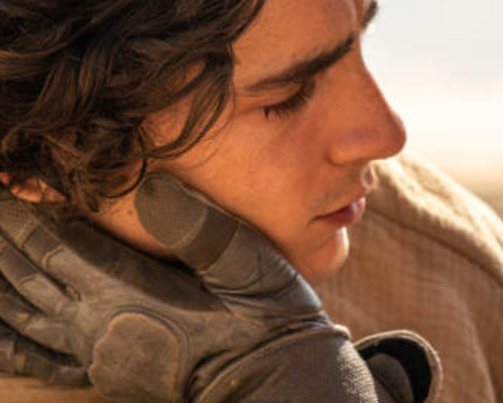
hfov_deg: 6.8
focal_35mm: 283
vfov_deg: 5.5
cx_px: 473
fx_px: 4214
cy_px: 58
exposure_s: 1/640
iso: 100
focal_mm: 126
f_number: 6.3
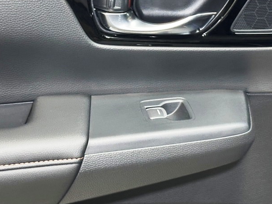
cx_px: 147
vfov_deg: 18.1
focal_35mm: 81
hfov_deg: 24.1
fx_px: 636
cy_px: 65
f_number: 1.78
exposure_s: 1/30
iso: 640
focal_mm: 6.86
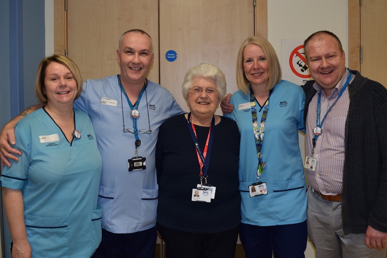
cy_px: 129
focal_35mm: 30
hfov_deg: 61.9
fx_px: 322
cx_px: 194
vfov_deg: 43.6
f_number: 5
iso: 800
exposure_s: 1/100
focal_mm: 20
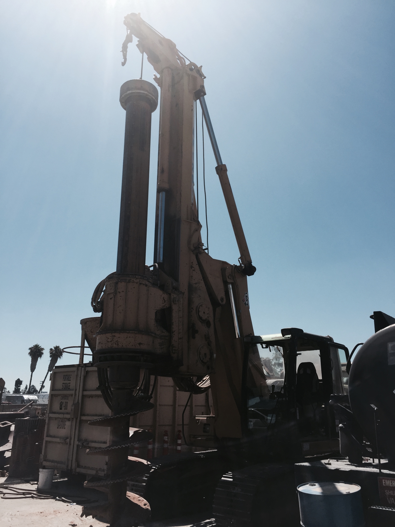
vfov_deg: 61.7
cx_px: 198
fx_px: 441
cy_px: 264
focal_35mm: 29
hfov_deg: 48.2
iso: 32
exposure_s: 1/2825
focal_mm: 4.15
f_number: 2.2
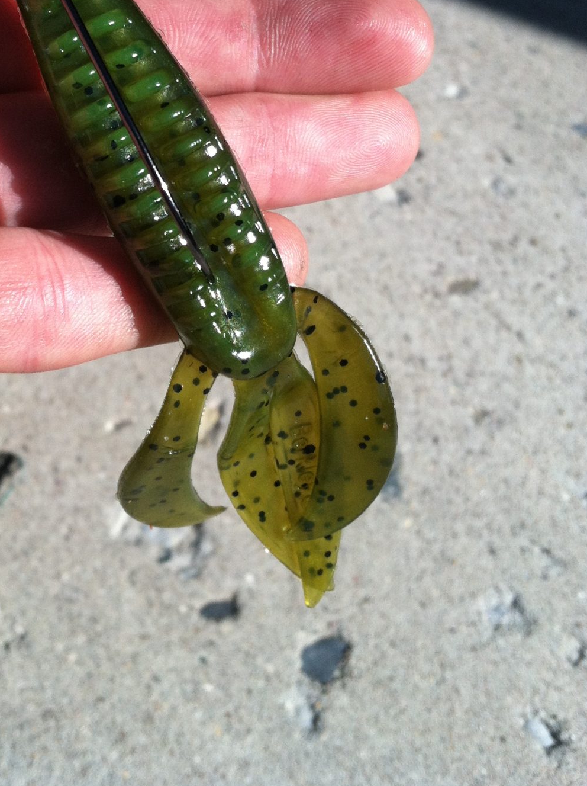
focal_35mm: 54
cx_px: 167
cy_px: 216
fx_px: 1223
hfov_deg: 26.7
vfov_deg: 35.0
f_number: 2.8
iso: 80
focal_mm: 3.85
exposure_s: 1/1667
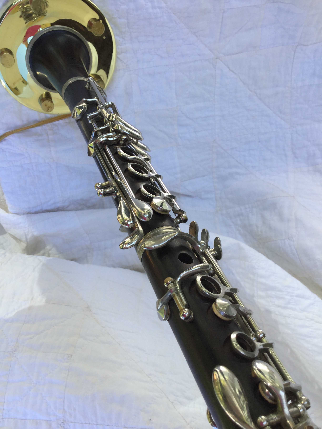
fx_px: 384
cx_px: 161
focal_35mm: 31
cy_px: 214
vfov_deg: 58.4
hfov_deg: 45.4
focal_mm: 3.3
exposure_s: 1/241
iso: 25
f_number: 2.4
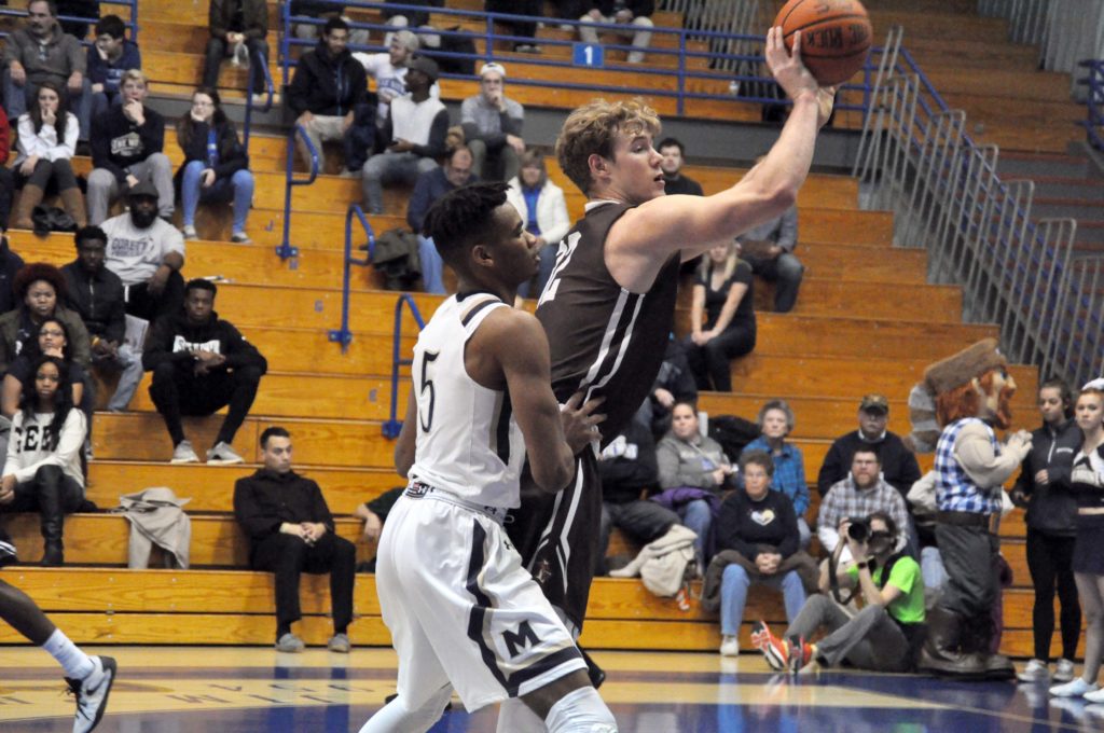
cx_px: 552
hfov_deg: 17.5
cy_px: 366
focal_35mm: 117
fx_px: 3583
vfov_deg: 11.7
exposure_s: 1/320
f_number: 5
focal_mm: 78
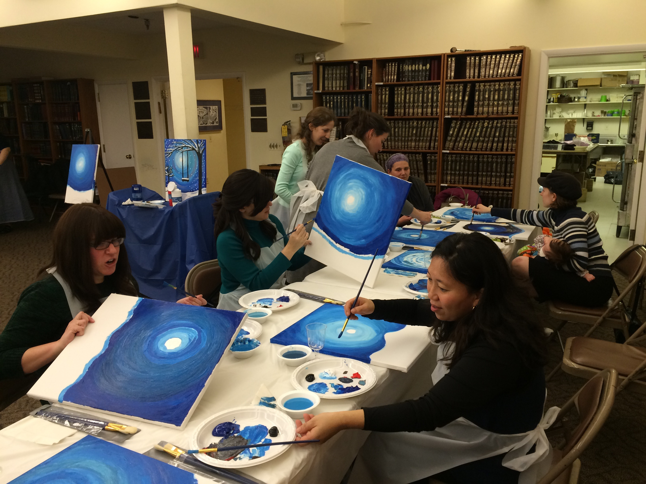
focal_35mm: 29
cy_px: 242
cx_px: 323
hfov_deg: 61.7
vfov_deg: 48.2
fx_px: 541
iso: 80
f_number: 2.2
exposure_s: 1/30
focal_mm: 4.15
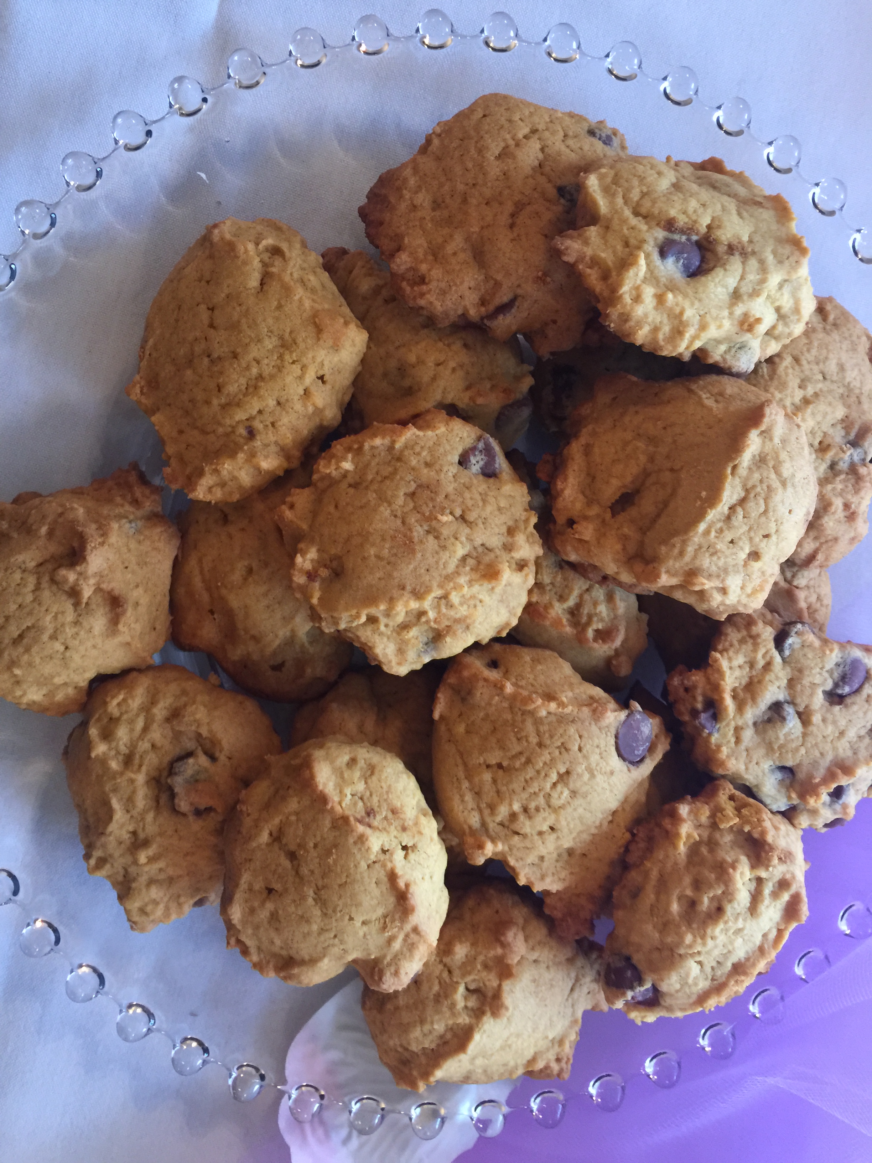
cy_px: 582
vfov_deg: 61.7
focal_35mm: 29
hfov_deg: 48.2
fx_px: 974
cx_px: 436
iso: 100
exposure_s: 1/15
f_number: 2.2
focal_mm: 4.15
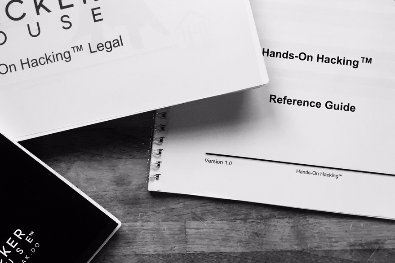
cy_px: 46
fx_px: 614
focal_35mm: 56
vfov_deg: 23.8
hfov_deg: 35.2
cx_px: 124
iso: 32
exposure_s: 1/33
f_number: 2.2
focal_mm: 4.15
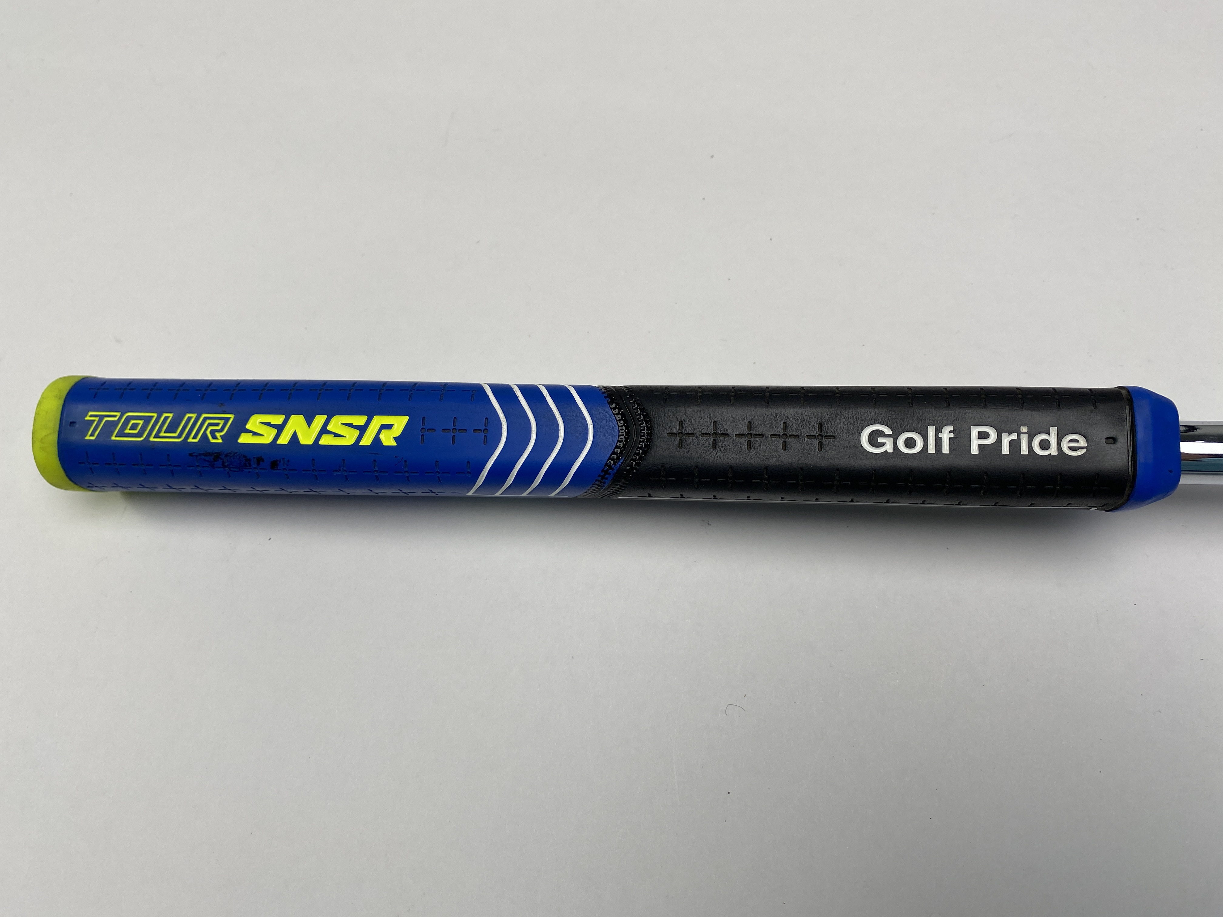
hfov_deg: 67.3
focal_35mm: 26
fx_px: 919
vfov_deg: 53.1
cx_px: 612
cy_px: 458
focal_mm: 4.25
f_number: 1.8
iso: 32
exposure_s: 1/409
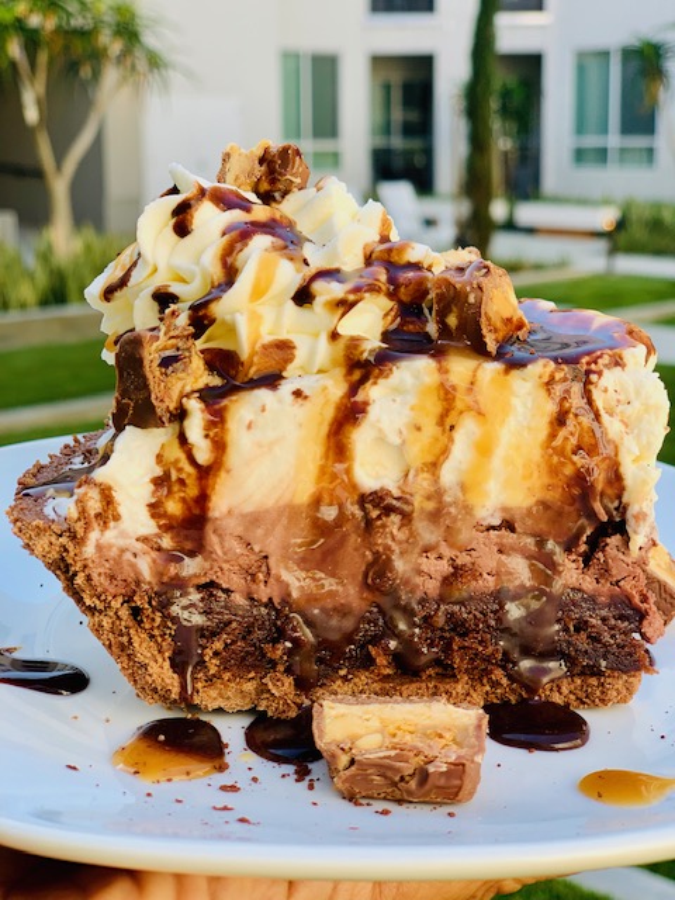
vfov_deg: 36.8
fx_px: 1352
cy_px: 450
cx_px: 338
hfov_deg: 28.0
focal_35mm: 52
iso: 16
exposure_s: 1/148
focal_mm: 6
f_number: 2.4
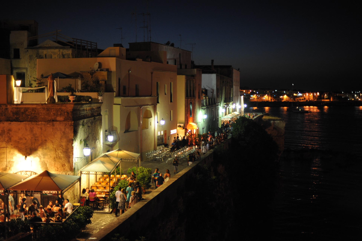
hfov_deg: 39.6
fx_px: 502
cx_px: 181
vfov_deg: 27.0
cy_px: 120
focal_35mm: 50
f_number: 1.4
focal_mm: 50
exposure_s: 1/30
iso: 1400
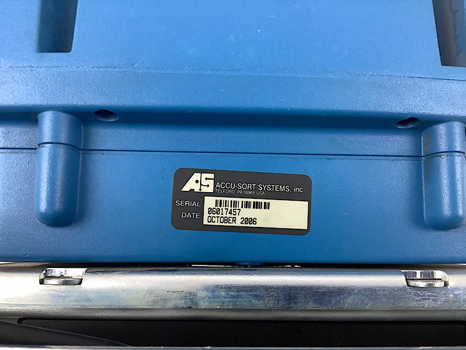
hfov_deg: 58.3
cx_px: 233
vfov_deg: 45.5
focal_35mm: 31
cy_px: 175
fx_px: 417
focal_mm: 3.3
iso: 160
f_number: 2.4
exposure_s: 1/50
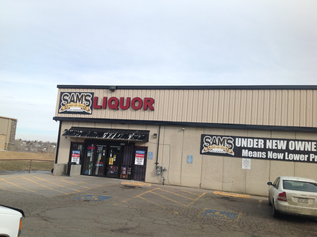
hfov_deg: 52.7
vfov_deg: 40.6
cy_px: 118
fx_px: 320
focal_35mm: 35
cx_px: 158
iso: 50
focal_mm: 4.28
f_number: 2.4
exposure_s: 1/1314
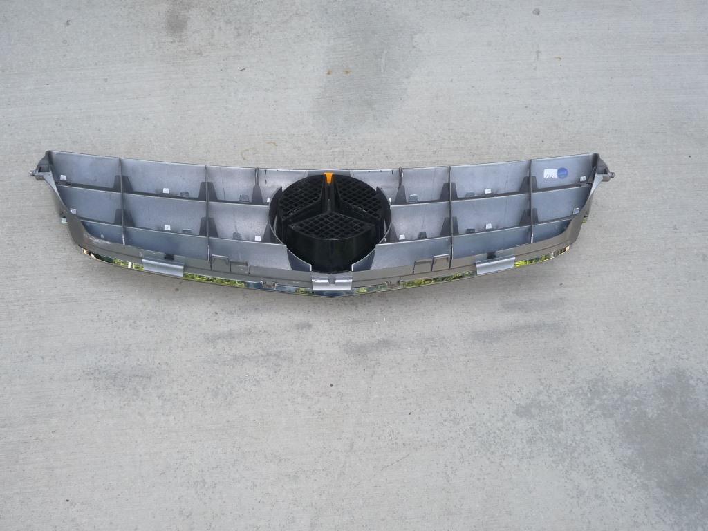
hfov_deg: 55.4
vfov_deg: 42.9
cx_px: 354
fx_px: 675
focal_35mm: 33
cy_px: 266
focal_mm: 4.7
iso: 100
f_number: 3.3
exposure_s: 1/250
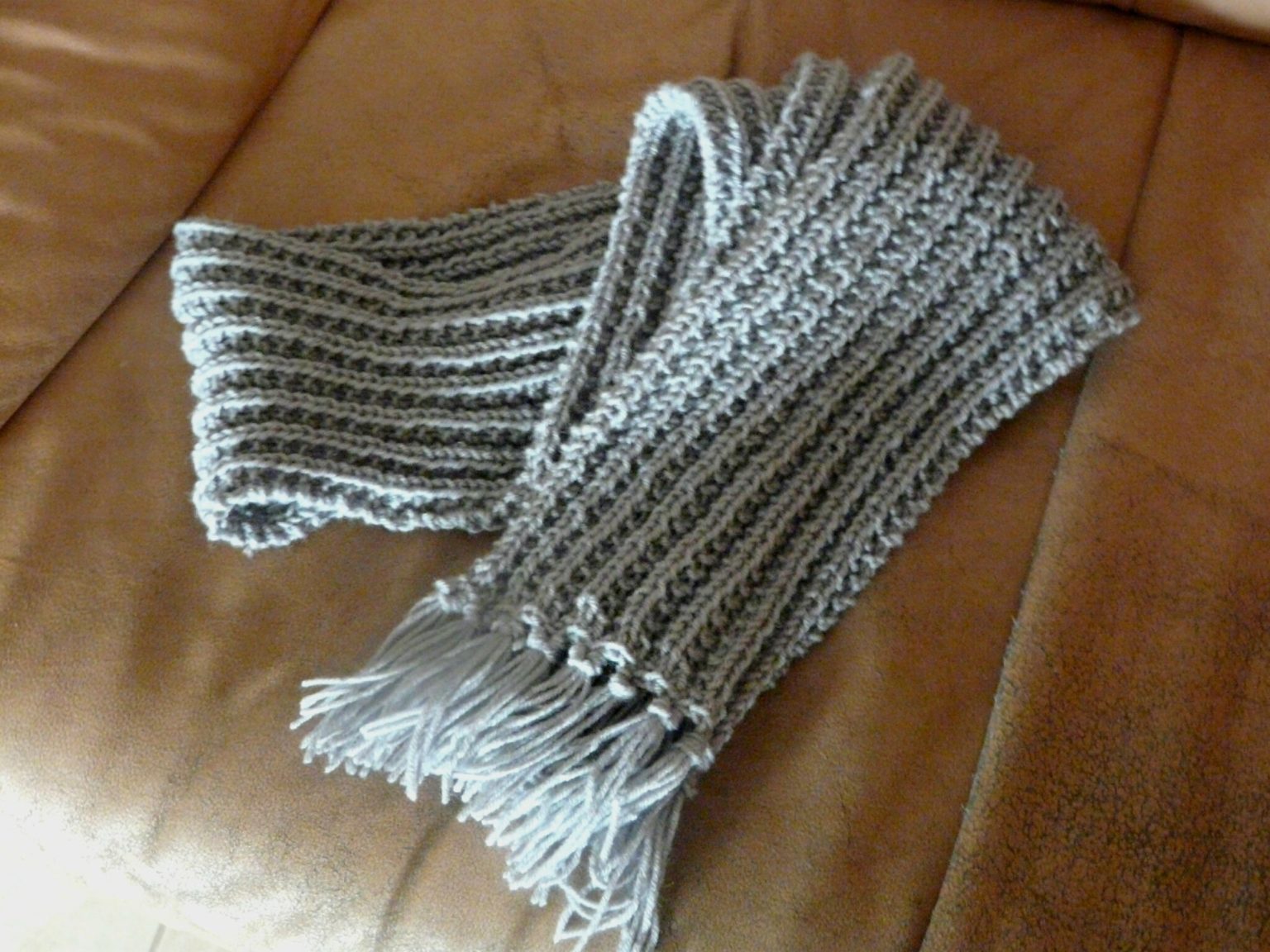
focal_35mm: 44
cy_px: 476
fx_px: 1614
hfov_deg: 42.9
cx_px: 635
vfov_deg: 32.9
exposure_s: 1/10
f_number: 3.2
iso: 800
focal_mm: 7.2
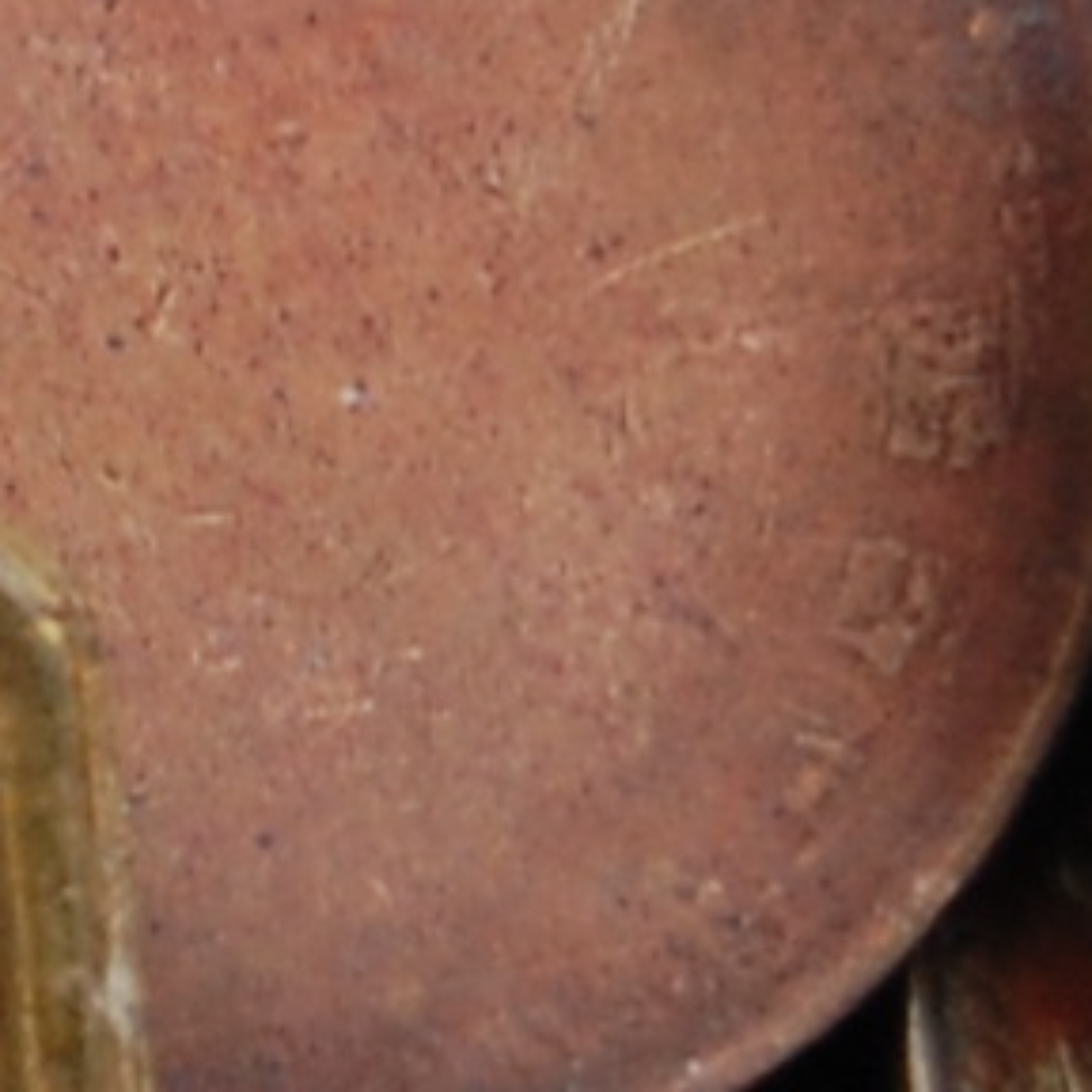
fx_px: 13277
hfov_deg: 4.5
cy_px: 667
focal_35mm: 372
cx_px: -2294
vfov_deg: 4.7
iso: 400
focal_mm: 28
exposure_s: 1/80
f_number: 4.5
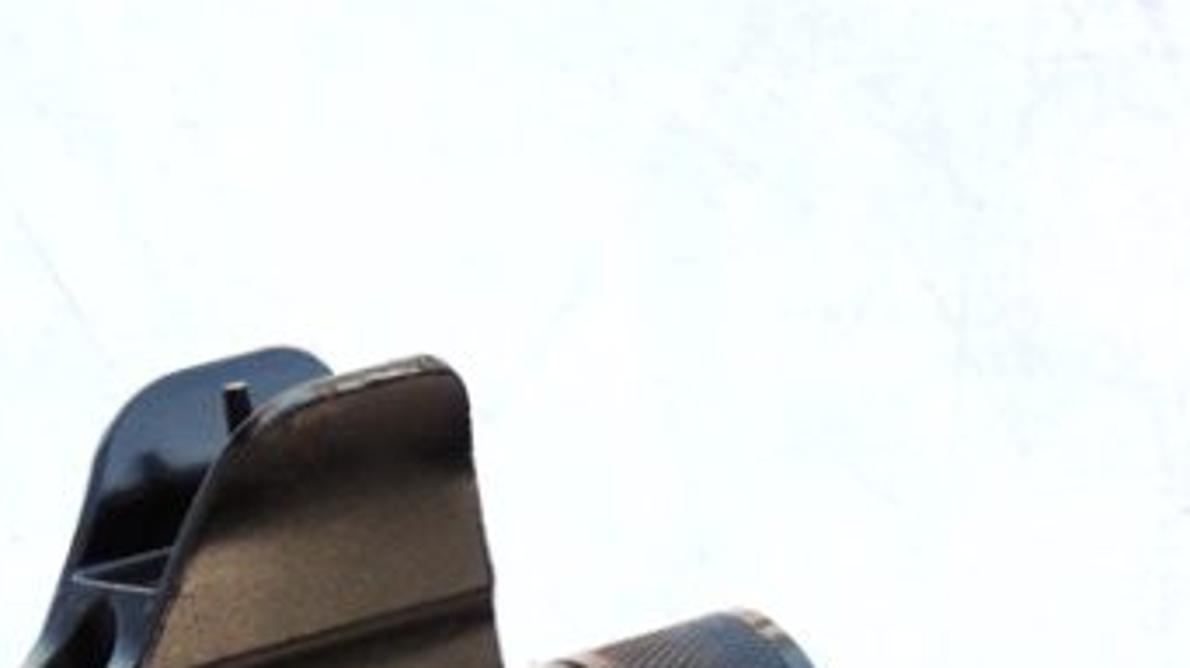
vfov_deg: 7.1
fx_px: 5330
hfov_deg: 12.7
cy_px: 852
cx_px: 226
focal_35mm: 169
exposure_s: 1/60
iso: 125
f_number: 4.4
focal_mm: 12.5
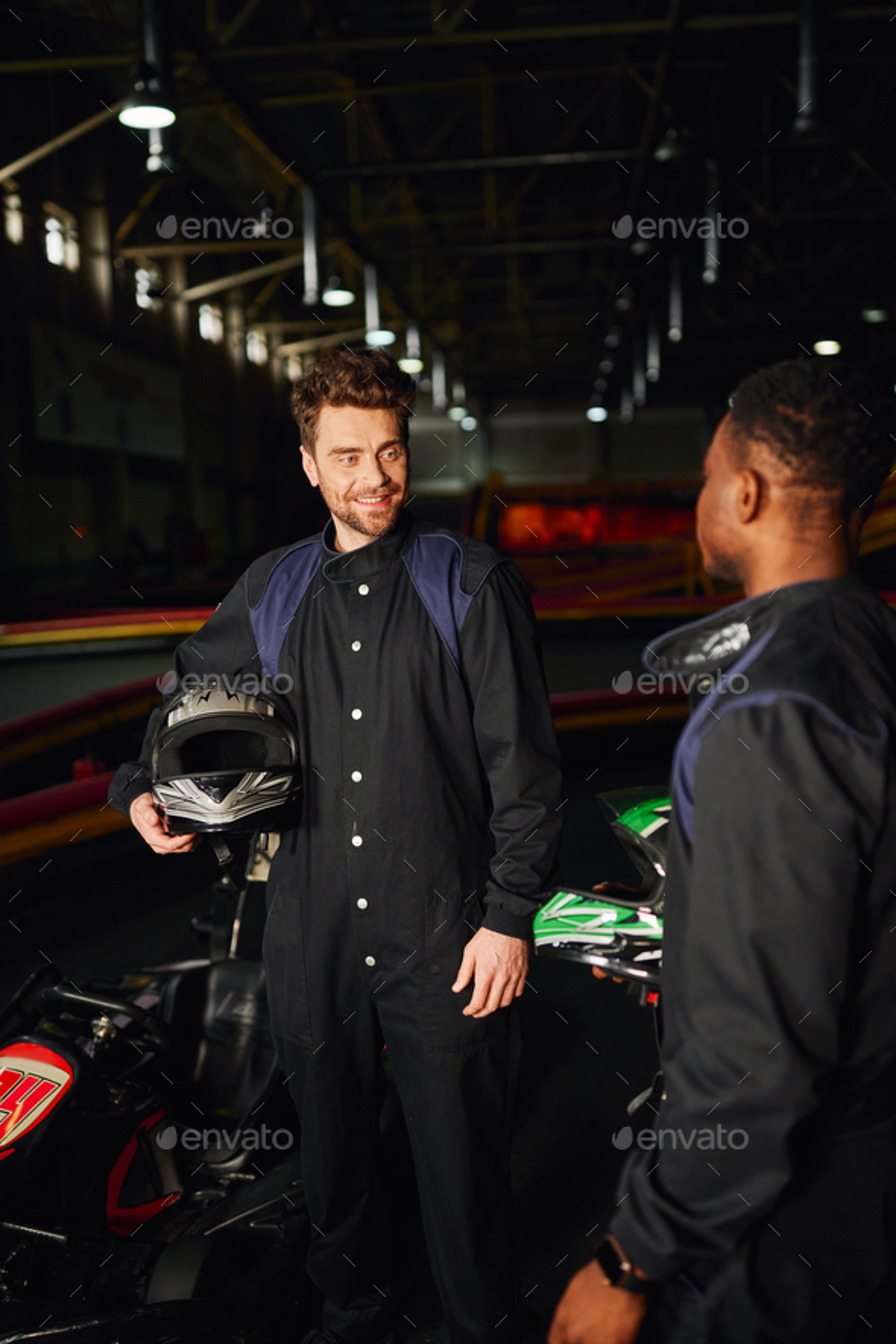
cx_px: 448
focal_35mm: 35
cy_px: 672
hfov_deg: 37.9
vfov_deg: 54.4
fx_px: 1307
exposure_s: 1/640
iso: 1000
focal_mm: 35
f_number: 1.6
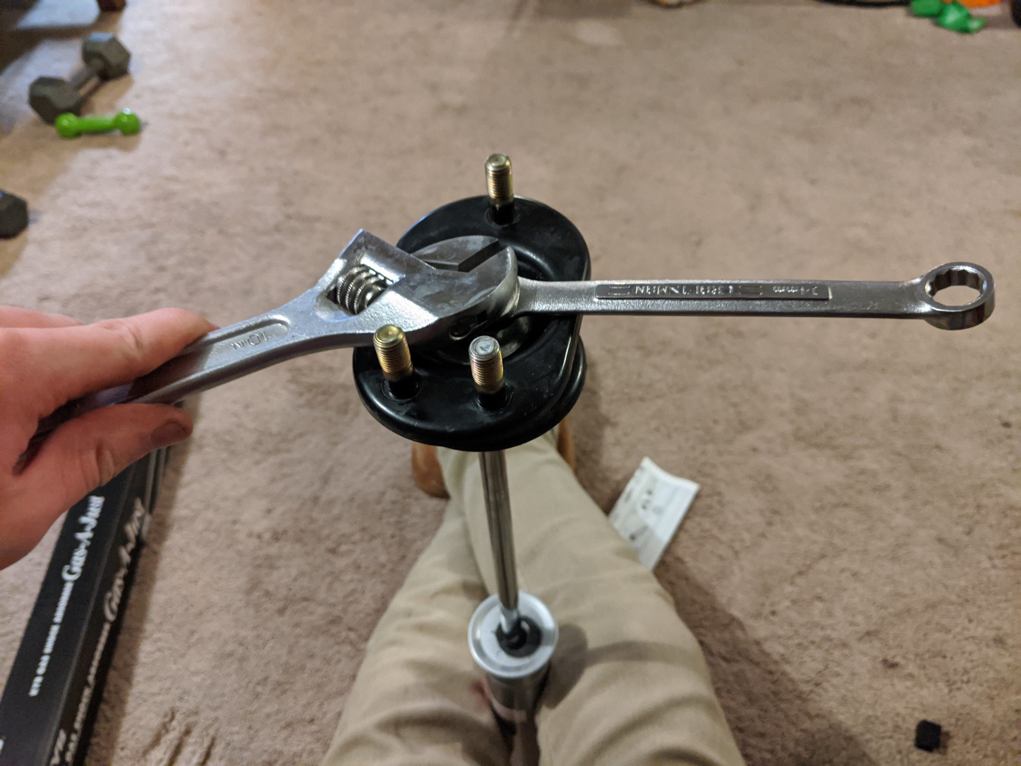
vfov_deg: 51.4
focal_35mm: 27
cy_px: 383
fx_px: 796
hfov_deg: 65.3
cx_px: 510
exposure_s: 1/24
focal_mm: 4.44
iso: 821
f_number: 1.8
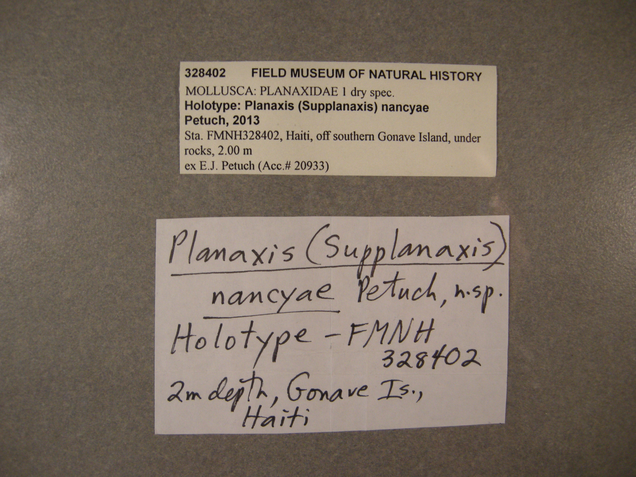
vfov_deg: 40.7
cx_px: 318
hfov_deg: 52.6
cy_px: 238
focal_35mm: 35
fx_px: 643
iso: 170
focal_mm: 7.5
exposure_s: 1/60.1
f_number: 2.7
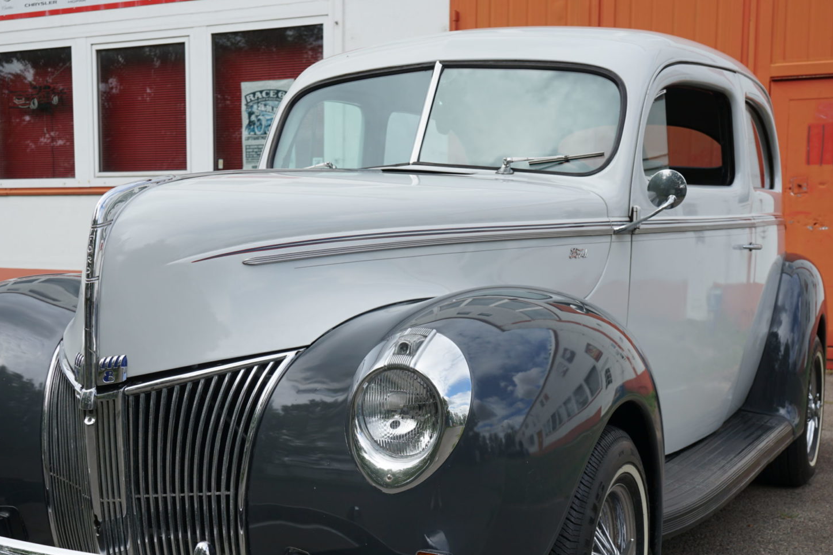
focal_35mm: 51
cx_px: 364
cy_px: 383
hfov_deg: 38.8
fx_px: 1180
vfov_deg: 26.3
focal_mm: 36
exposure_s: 1/250
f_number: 7.1
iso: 100
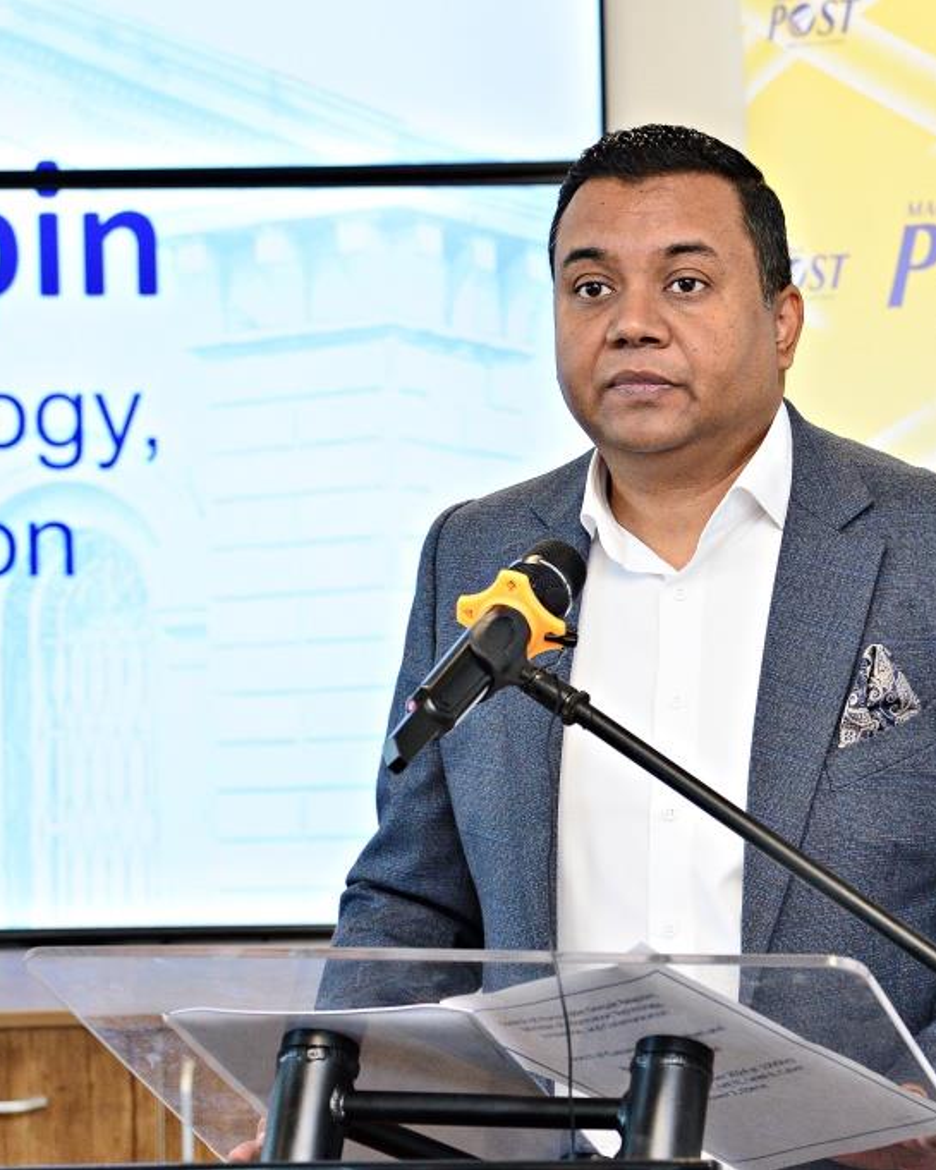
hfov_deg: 12.8
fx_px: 4154
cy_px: 585
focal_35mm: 120
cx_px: 701
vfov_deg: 16.0
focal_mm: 85
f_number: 6.3
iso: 2500
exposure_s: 1/200
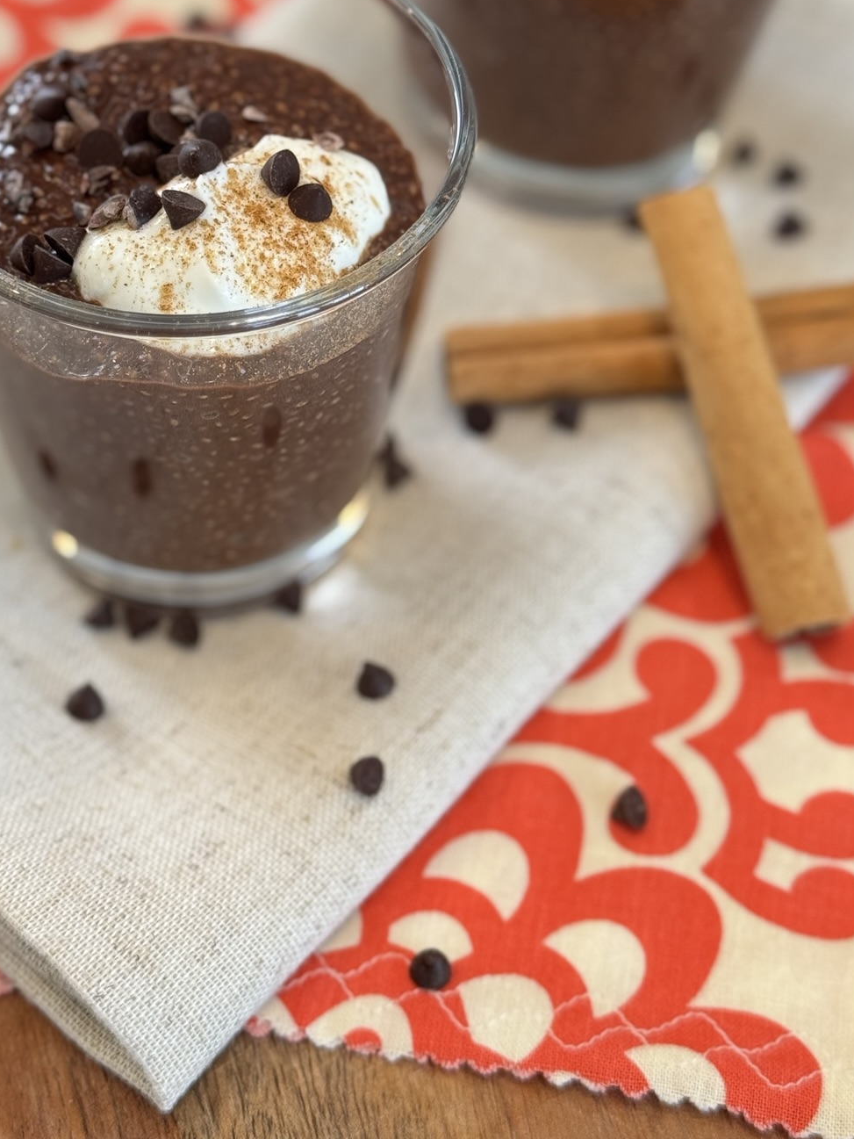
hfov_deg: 19.9
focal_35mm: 74
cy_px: 310
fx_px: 2434
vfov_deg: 26.1
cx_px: 359
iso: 100
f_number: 1.78
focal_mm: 6.76
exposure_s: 1/60
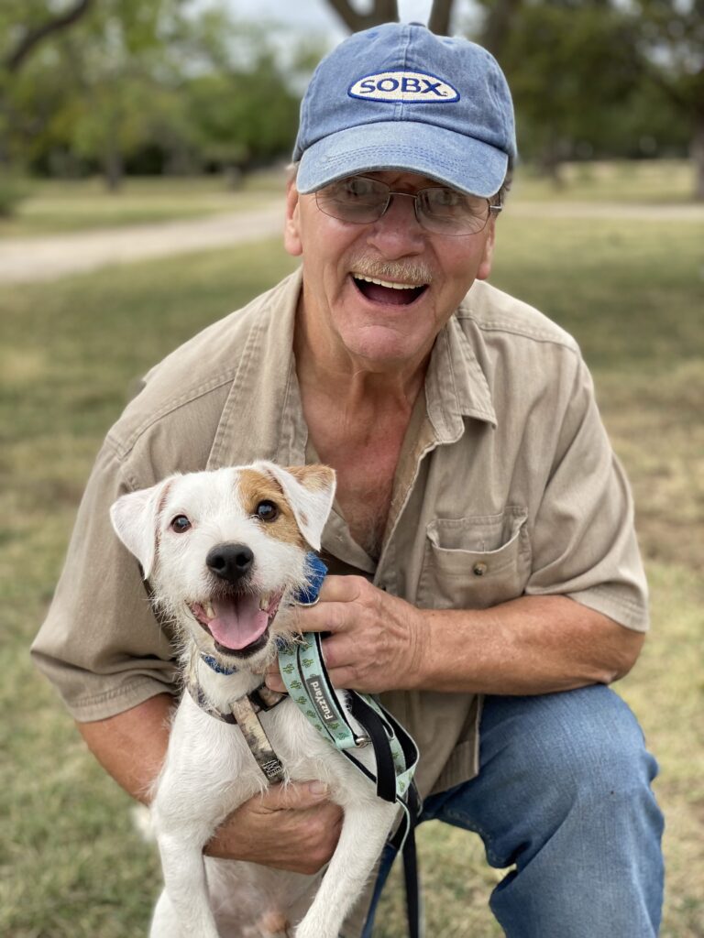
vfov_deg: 36.8
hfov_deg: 28.0
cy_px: 469
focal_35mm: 52
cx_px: 352
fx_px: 1410
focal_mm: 6
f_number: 2
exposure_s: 1/347
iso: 20
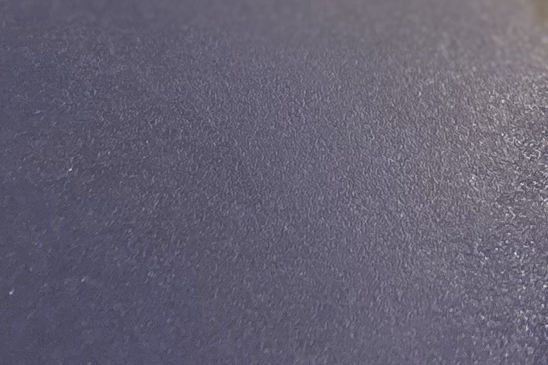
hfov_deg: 14.2
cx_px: 887
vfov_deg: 9.1
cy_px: -565
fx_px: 2010
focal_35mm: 132
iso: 250
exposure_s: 1/60
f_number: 1.8
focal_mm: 4.25
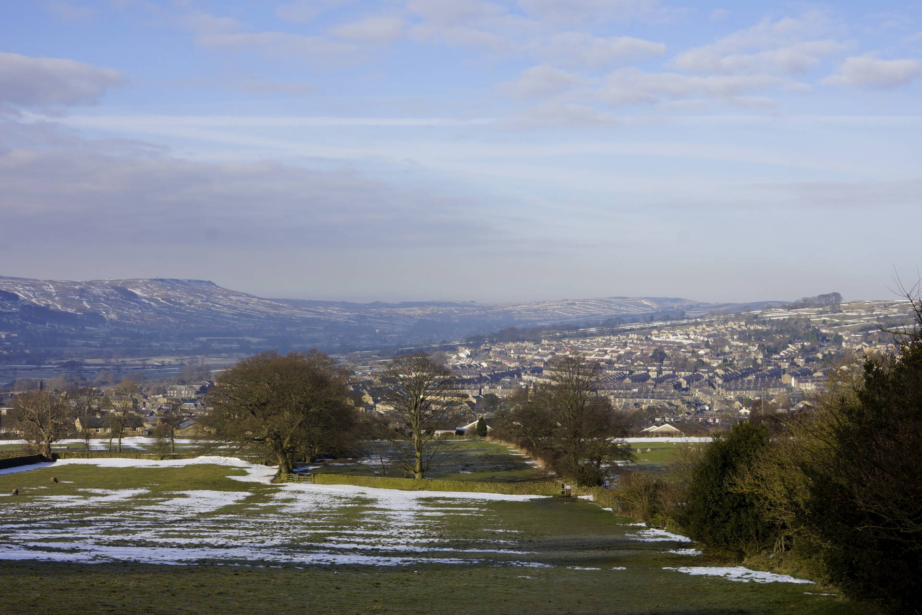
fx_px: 1255
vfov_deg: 27.6
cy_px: 308
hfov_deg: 40.3
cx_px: 461
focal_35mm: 49
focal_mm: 33
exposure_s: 1/125
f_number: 13
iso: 100
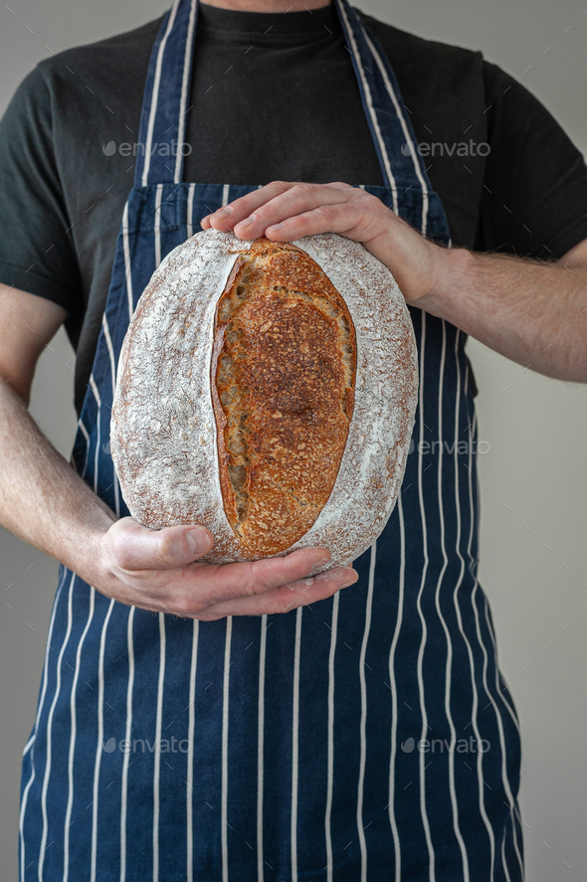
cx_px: 294
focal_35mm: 50
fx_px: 1225
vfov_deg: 39.6
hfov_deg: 27.0
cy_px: 441
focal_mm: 50
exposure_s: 1/10
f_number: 5.6
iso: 400
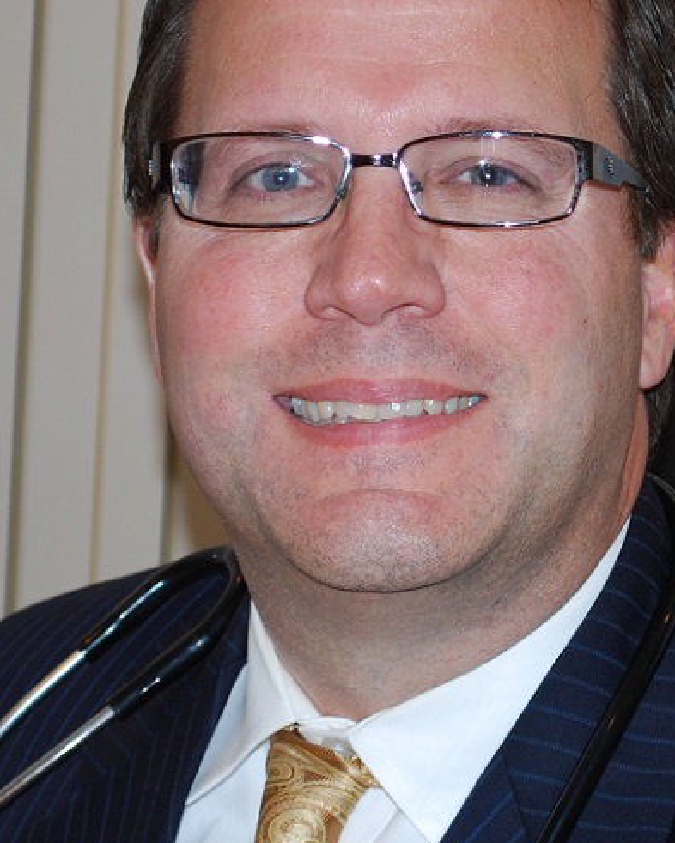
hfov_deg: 15.5
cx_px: 410
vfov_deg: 19.4
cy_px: 358
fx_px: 2471
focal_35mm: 99
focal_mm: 48
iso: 200
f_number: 5.6
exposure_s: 1/60
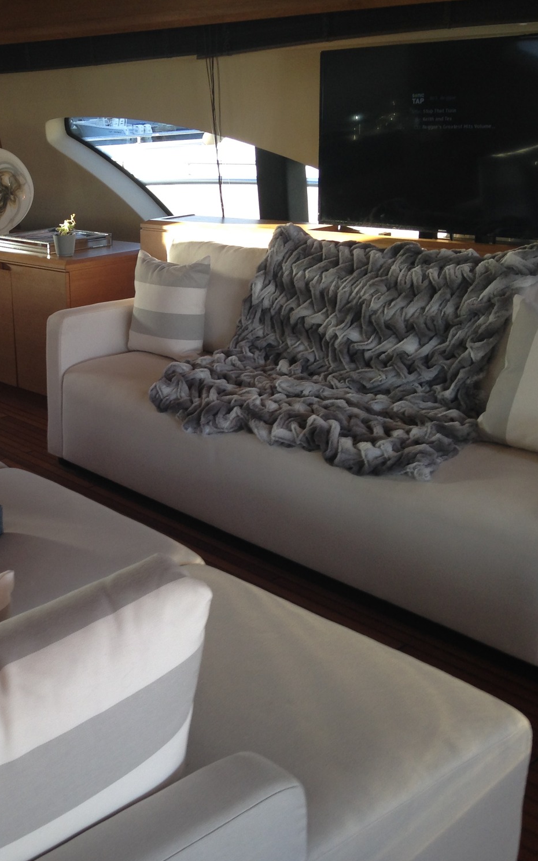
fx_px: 1103
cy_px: 433
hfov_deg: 26.3
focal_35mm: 47
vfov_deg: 42.7
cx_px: 27
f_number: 2.4
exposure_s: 1/30
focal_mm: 4.12
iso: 50
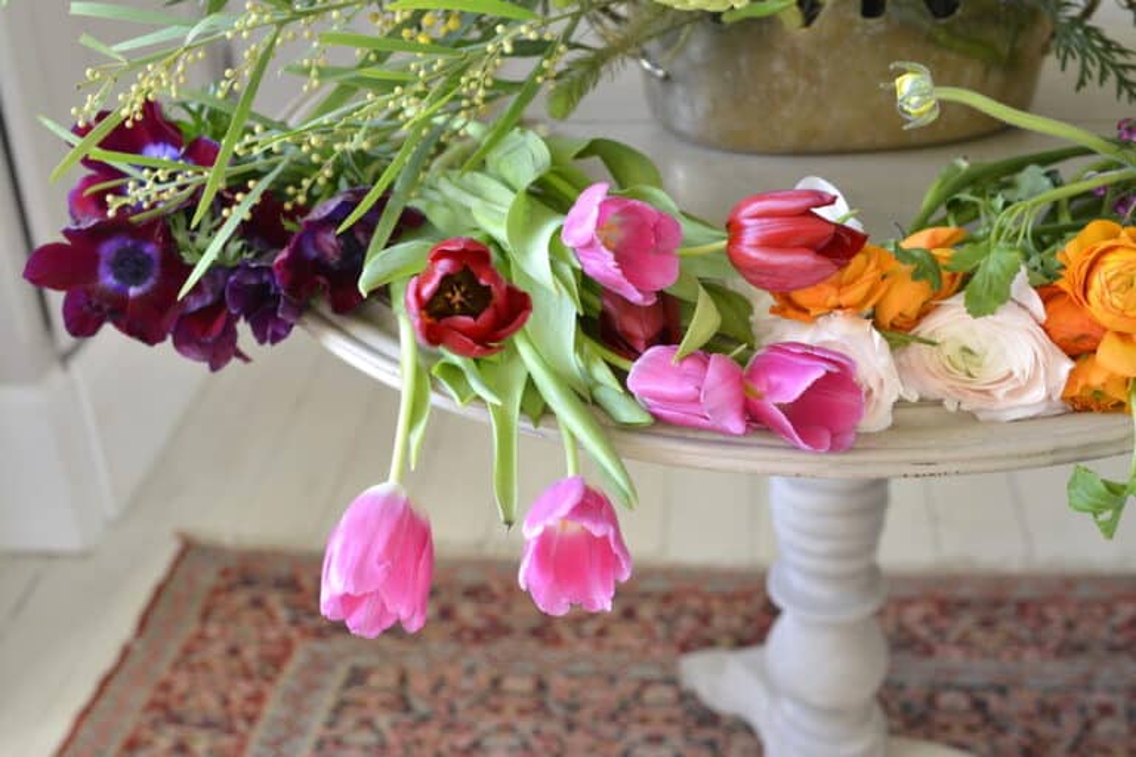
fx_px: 1420
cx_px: 568
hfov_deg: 43.6
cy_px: 378
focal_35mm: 45
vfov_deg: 29.9
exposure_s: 1/30
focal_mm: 45
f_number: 5.6
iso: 250
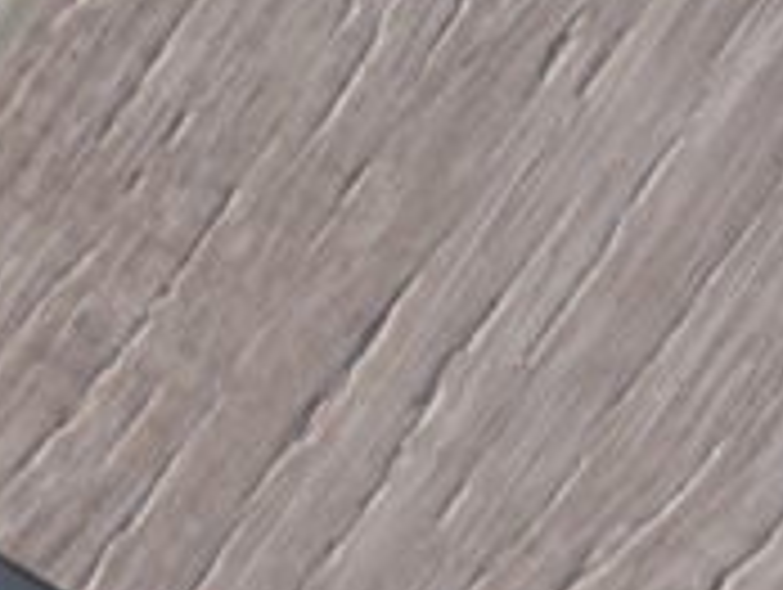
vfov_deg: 1.3
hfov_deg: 1.8
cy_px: 320
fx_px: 25324
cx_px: 346
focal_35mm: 1118
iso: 200
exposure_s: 1/320
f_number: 5.6
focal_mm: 140
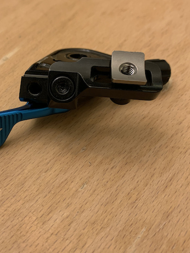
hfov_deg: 37.4
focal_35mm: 38
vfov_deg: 48.8
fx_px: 278
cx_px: 65
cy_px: 111
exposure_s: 1/60
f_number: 1.8
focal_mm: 4.25
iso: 160
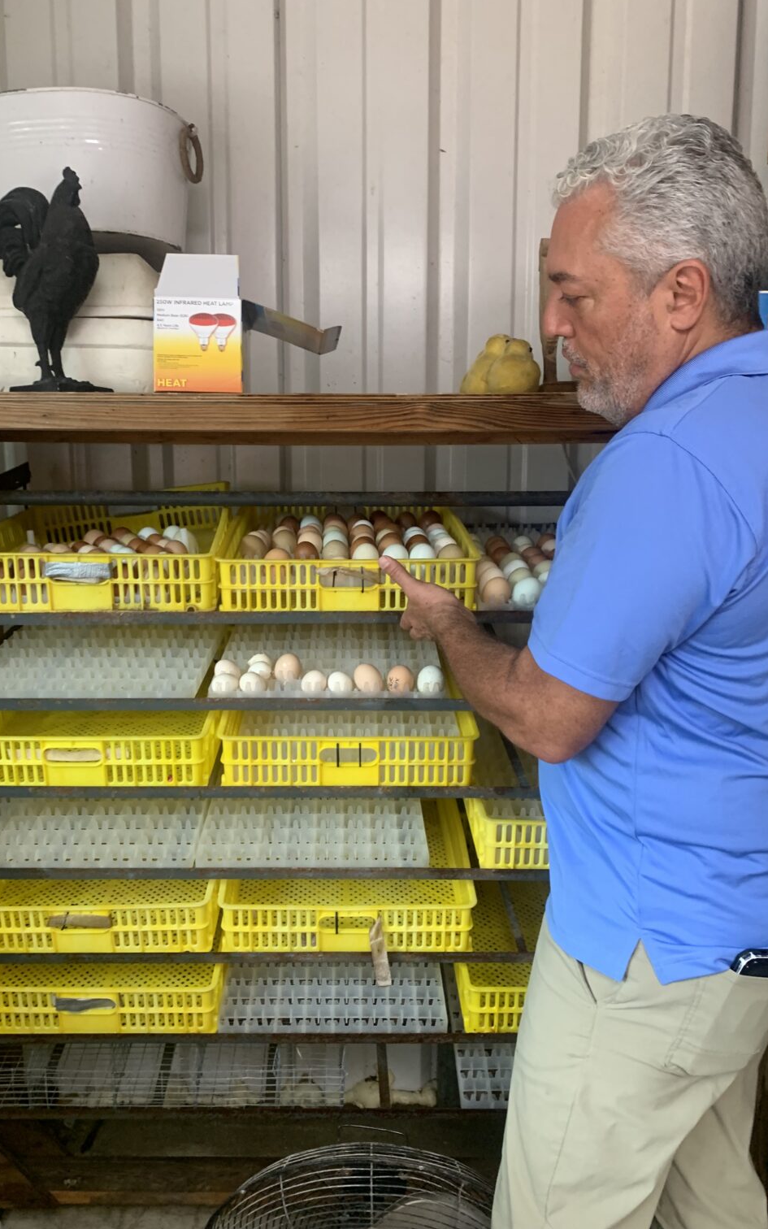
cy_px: 606
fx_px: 938
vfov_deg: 66.5
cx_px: 358
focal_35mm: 28
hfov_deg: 44.5
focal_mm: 4.25
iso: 125
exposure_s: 1/60
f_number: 1.8
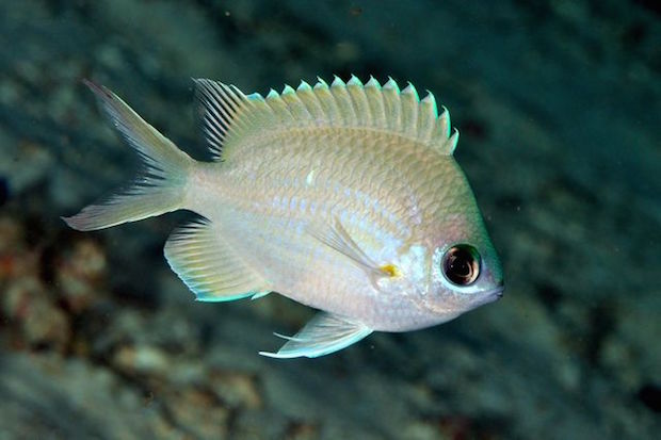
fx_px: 2891
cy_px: 220
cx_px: 330
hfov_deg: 13.0
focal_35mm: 158
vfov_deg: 8.7
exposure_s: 1/160
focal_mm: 105
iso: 200
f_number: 16
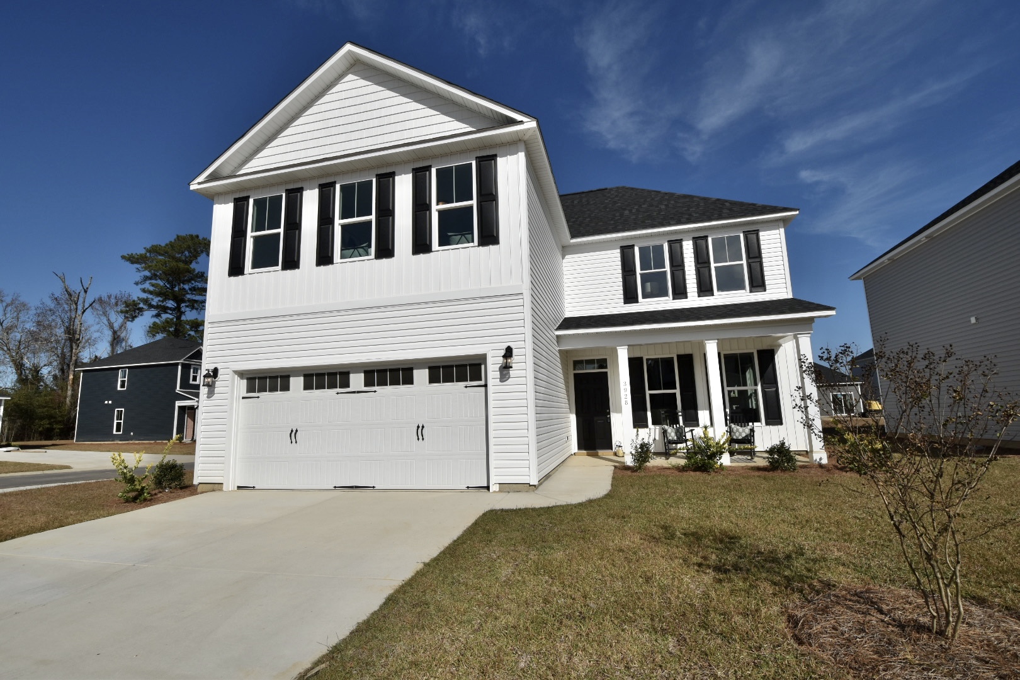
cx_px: 510
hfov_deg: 100.4
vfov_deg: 77.3
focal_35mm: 15
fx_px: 425
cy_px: 340
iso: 200
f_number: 10
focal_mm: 10
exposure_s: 1/1000
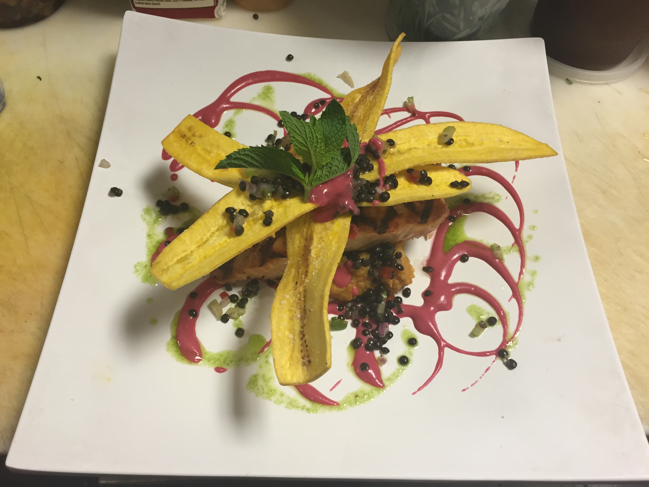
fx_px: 544
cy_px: 244
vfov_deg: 48.2
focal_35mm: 29
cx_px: 324
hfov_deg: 61.7
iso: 80
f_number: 2.2
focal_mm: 4.15
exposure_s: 1/30
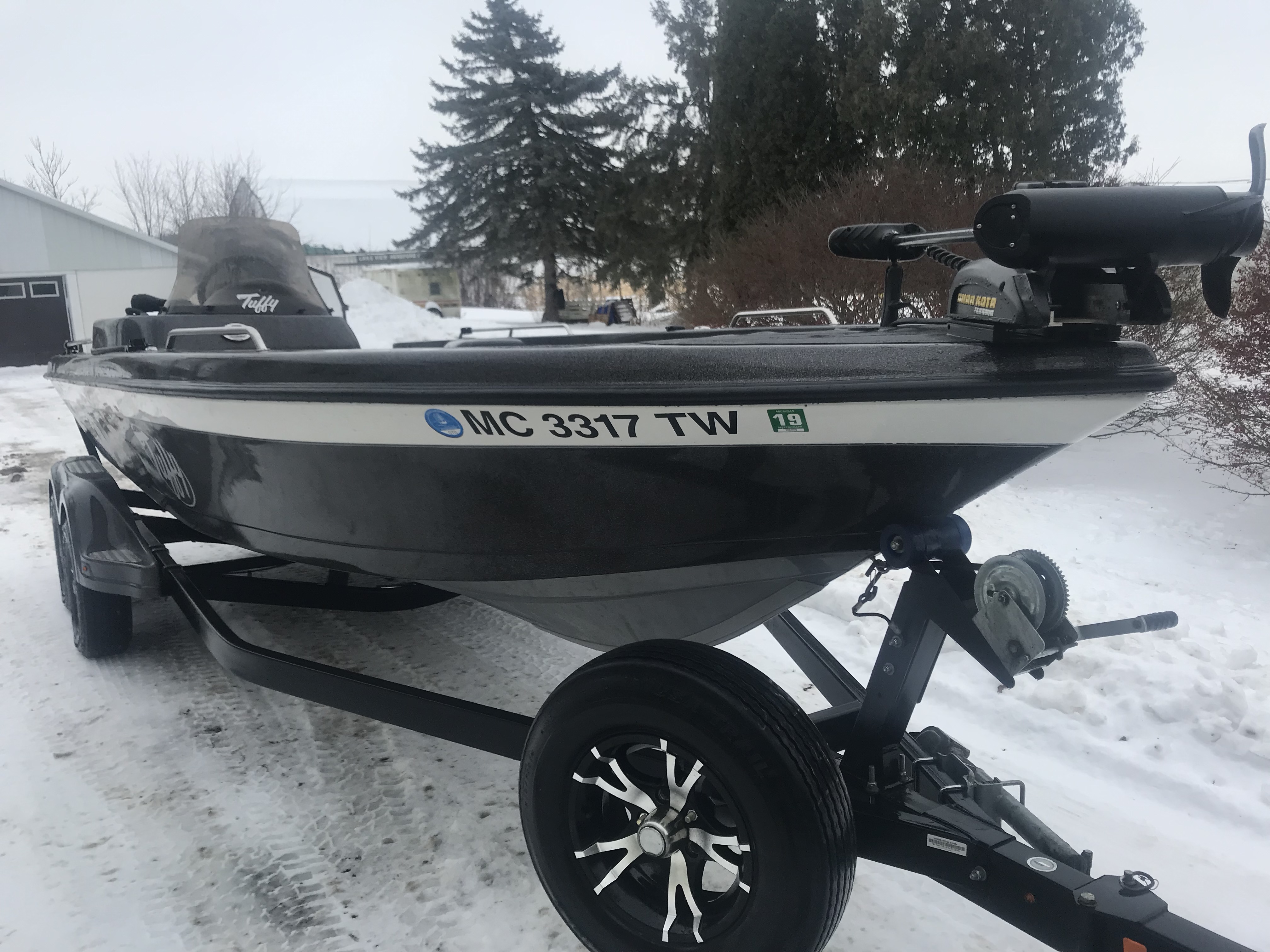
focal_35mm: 28
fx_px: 1027
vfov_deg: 49.7
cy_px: 476
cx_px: 635
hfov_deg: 63.4
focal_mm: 3.99
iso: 20
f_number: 1.8
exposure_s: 1/1227
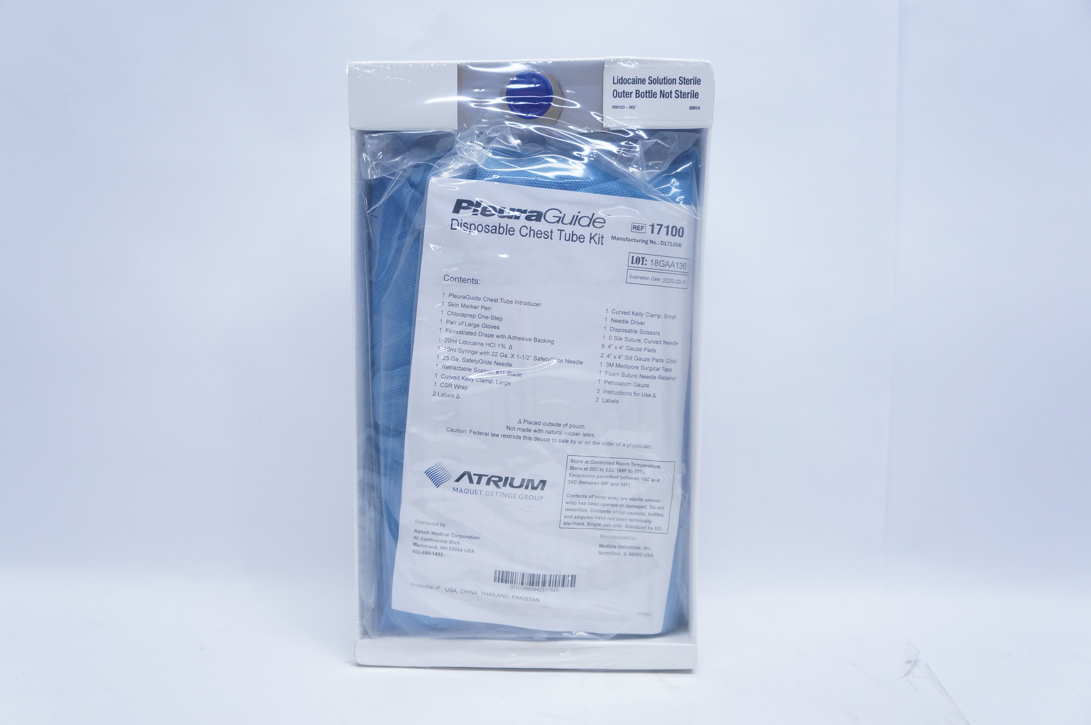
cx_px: 546
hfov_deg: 57.3
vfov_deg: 39.9
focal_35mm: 33
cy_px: 362
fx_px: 999
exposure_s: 1/160
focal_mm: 22
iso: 800
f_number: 4
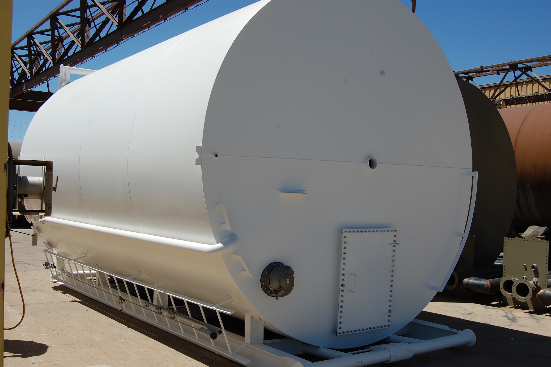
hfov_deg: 49.6
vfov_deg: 34.2
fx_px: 596
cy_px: 184
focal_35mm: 39
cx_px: 276
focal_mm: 26
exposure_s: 1/400
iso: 200
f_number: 10
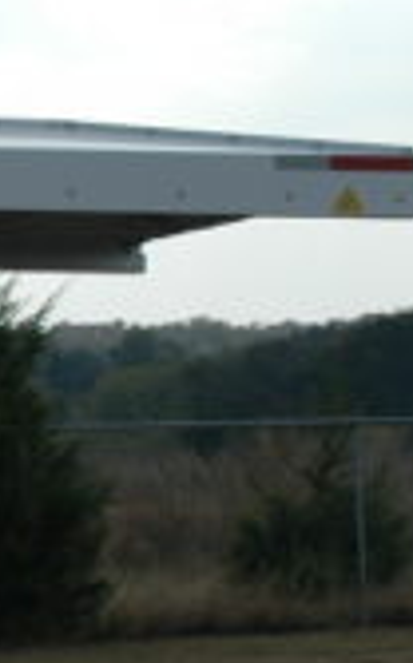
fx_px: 3051
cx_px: -921
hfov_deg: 6.8
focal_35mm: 169
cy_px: 359
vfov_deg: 12.4
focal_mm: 24
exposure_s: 1/400
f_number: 10
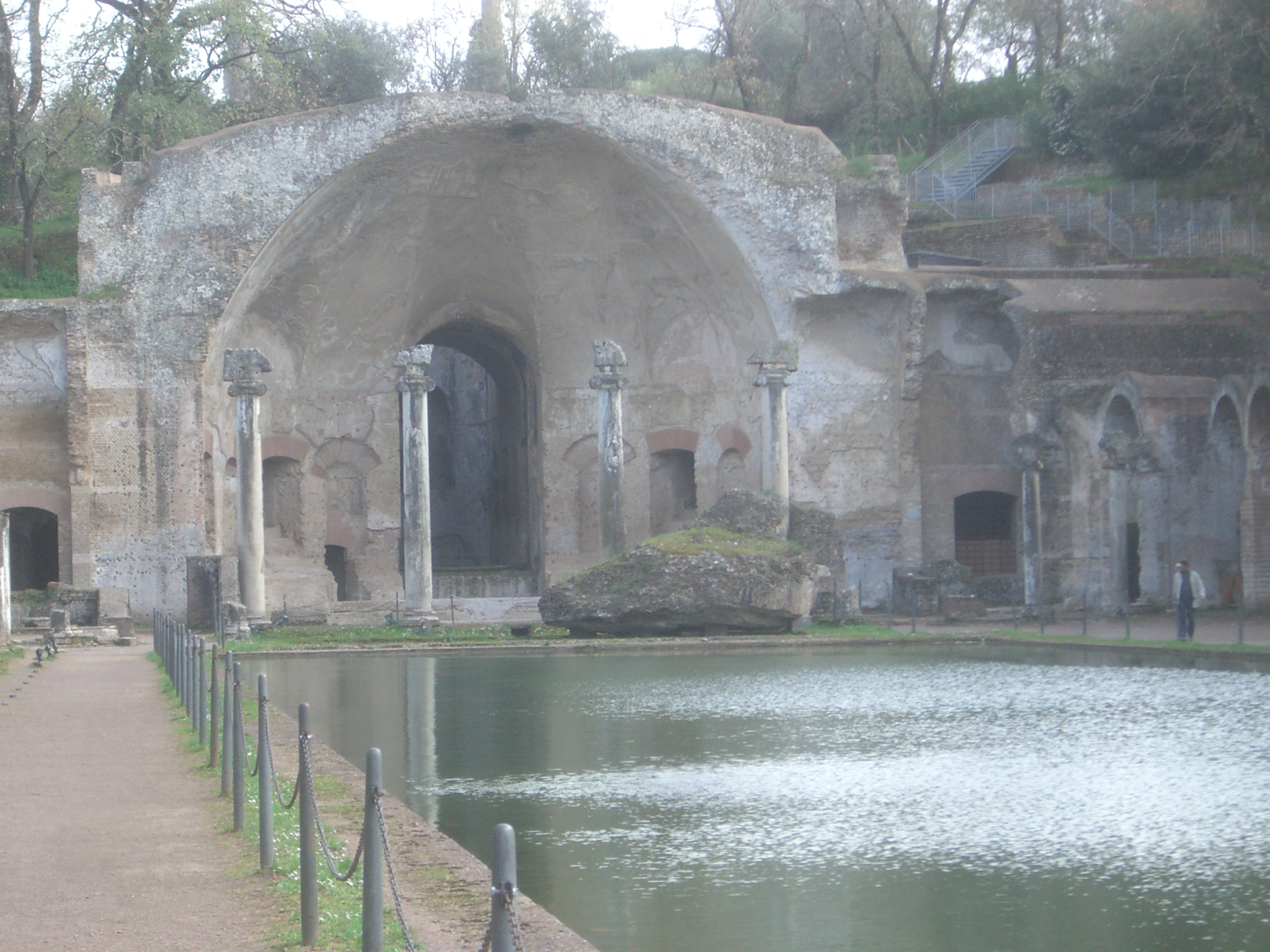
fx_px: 4182
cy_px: 476
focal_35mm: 114
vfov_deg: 13.0
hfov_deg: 17.3
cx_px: 635
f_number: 5.2
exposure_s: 1/100
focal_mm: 18.6
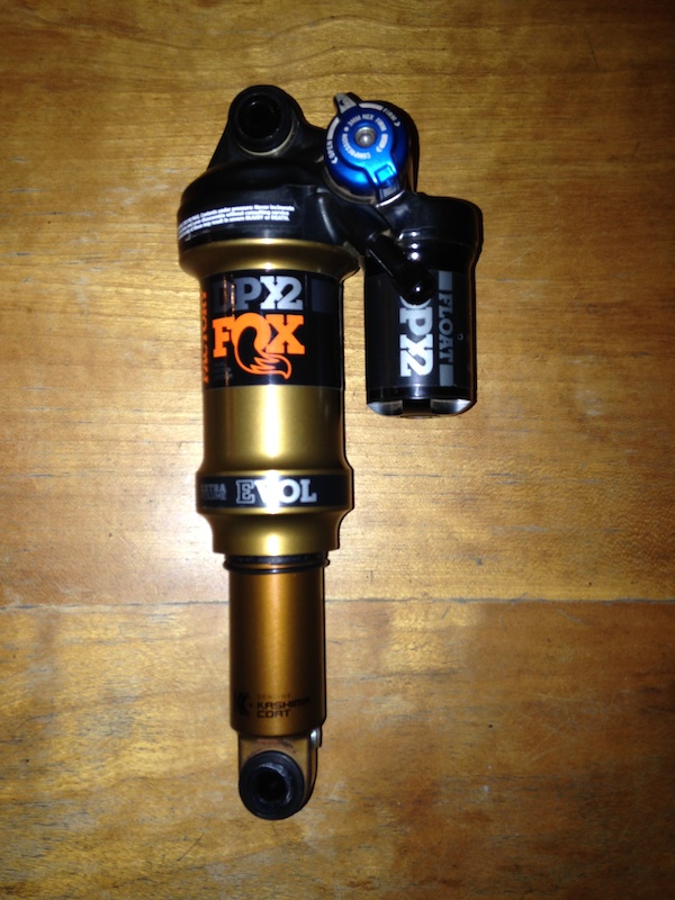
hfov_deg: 42.9
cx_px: 338
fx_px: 858
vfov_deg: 55.4
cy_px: 450
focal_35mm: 33
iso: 50
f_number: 2.4
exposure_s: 1/31
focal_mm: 4.12
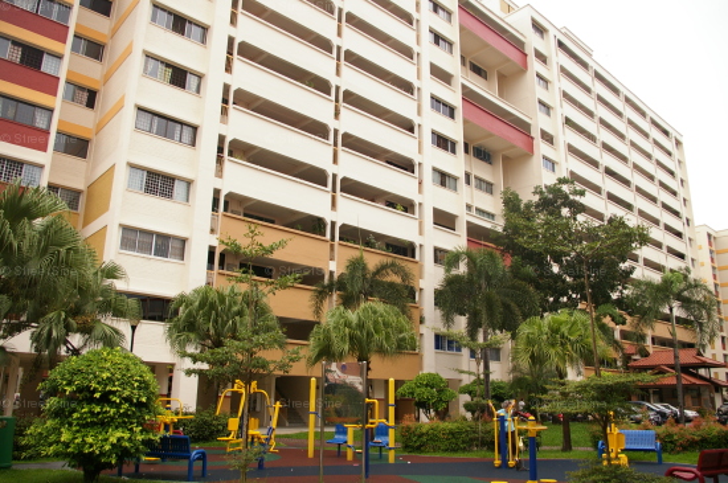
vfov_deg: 47.8
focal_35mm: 27
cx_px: 364
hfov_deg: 67.5
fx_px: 545
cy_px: 242
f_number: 6.7
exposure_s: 1/45
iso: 400
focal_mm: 18
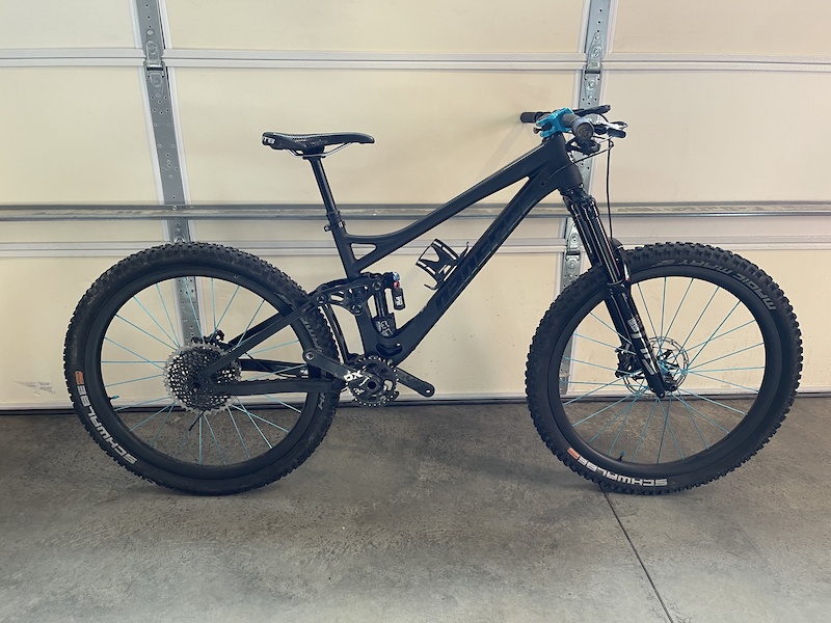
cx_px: 416
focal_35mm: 26
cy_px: 312
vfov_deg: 53.1
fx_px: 624
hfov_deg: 67.3
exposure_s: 1/60
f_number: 1.6
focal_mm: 5.1
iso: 160
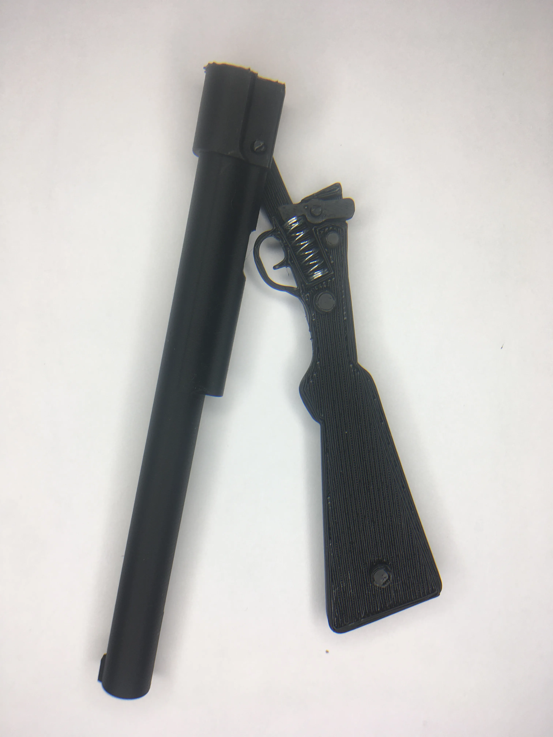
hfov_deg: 48.2
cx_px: 276
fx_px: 618
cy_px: 368
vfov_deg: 61.7
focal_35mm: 29
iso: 25
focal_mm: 4.15
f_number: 2.2
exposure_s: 1/126
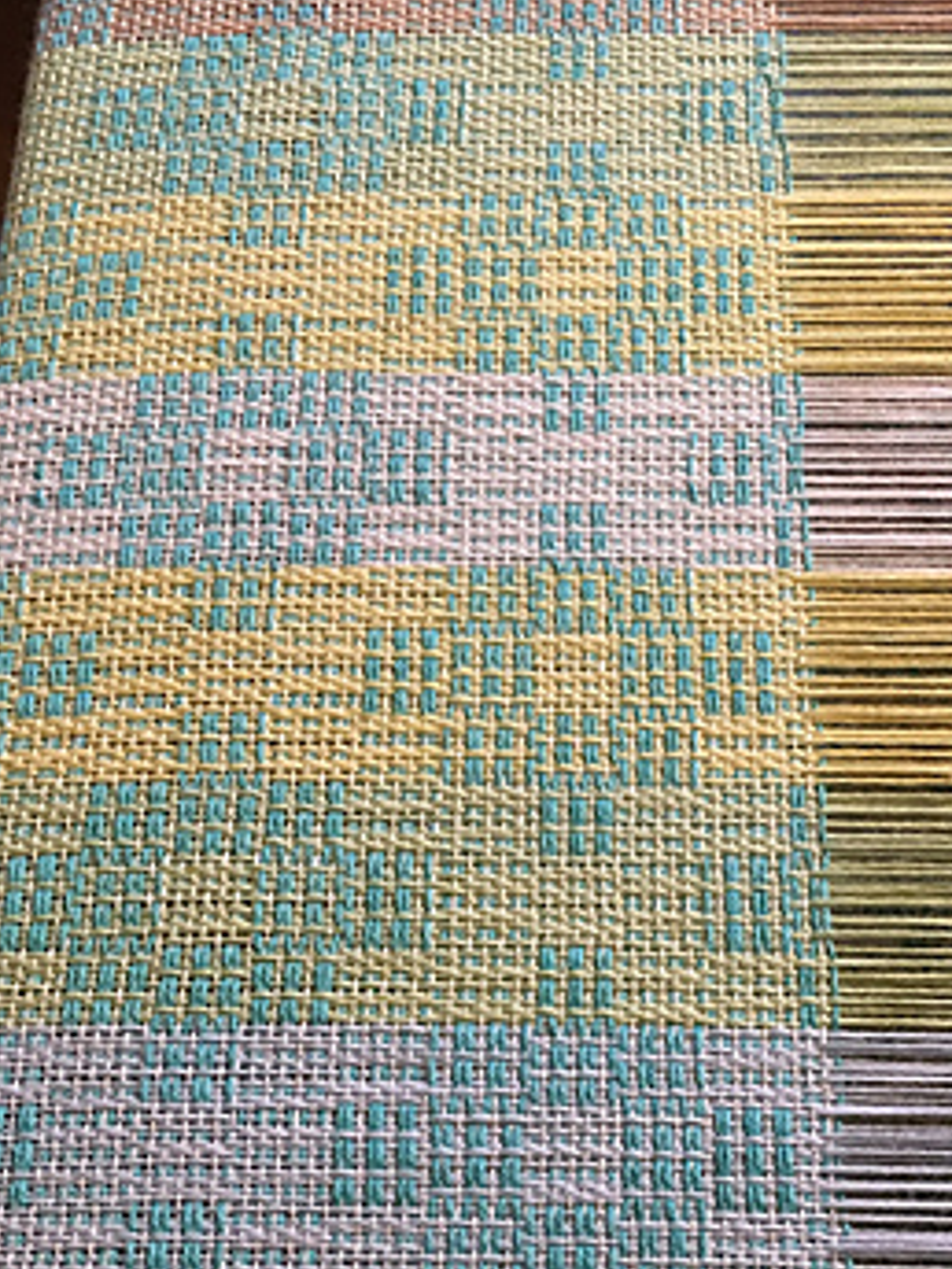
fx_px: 1980
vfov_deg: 34.4
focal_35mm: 54
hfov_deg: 26.7
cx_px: 716
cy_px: 1029
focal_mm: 4.15
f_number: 2.2
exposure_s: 1/30
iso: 200
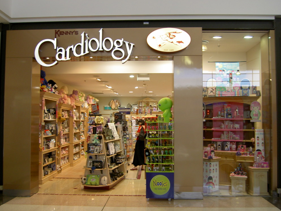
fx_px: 284
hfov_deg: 52.6
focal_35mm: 35
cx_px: 140
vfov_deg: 40.7
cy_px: 108
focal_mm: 5.6
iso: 50
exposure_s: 1/30
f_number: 2.8
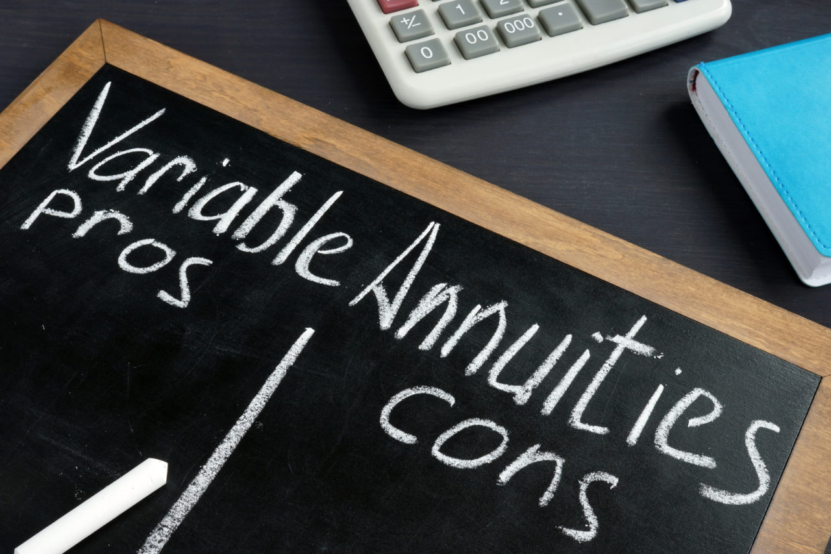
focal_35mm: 45
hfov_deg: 43.6
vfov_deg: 29.9
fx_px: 1039
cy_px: 277
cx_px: 416
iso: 200
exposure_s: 1/4
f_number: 20
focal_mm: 30
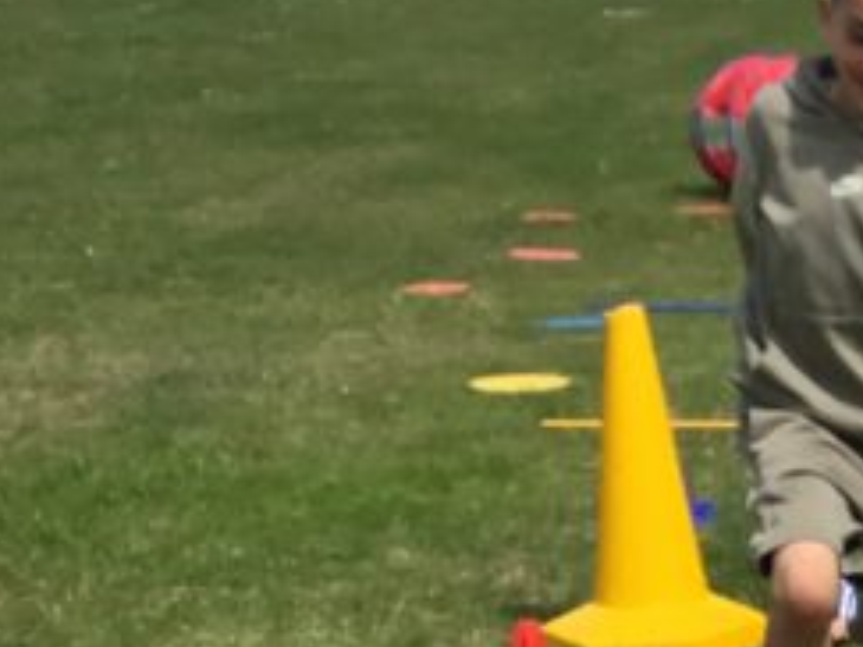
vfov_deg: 9.2
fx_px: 4012
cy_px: 517
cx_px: 1080
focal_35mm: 161
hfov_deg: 12.0
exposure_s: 1/1733
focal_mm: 3.3
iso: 25
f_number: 2.4
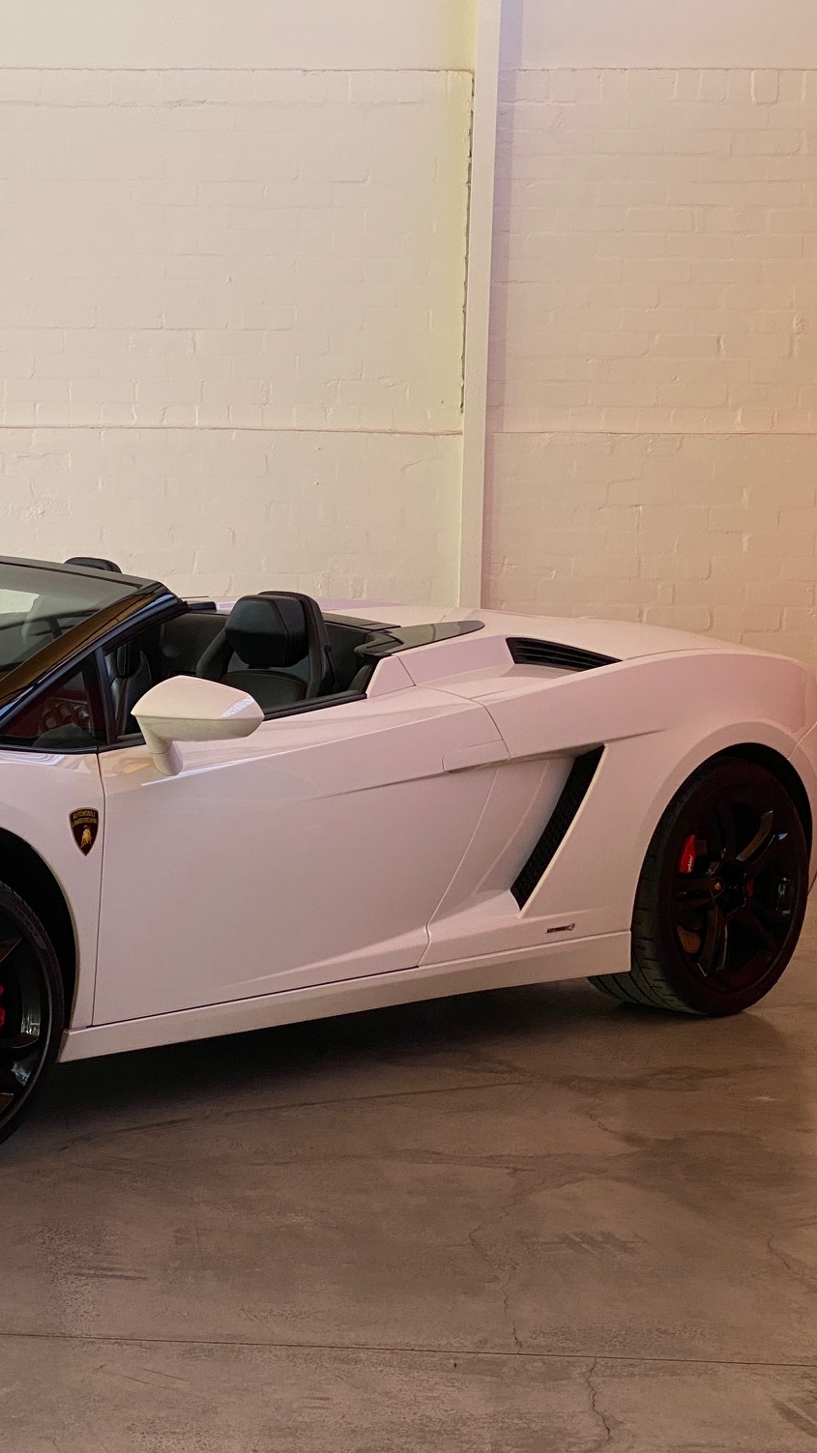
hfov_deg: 15.6
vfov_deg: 27.9
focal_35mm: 76
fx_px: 2928
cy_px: 724
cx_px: 3
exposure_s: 1/121
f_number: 2
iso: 64
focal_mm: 6
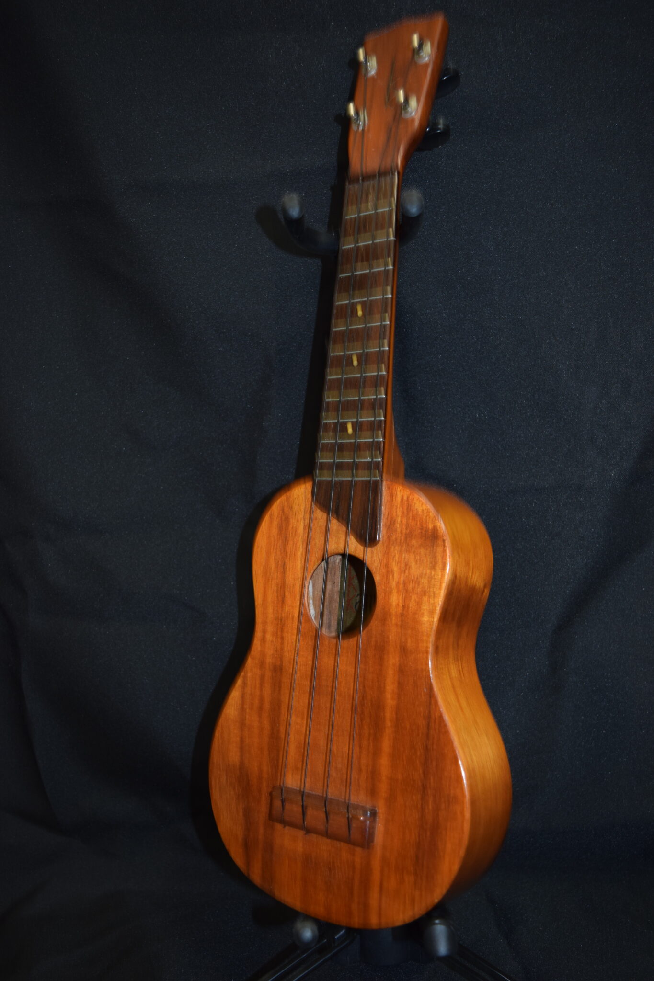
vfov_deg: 57.2
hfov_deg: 40.0
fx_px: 899
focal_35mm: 33
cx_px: 327
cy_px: 490
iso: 560
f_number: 3.8
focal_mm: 22
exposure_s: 1/30
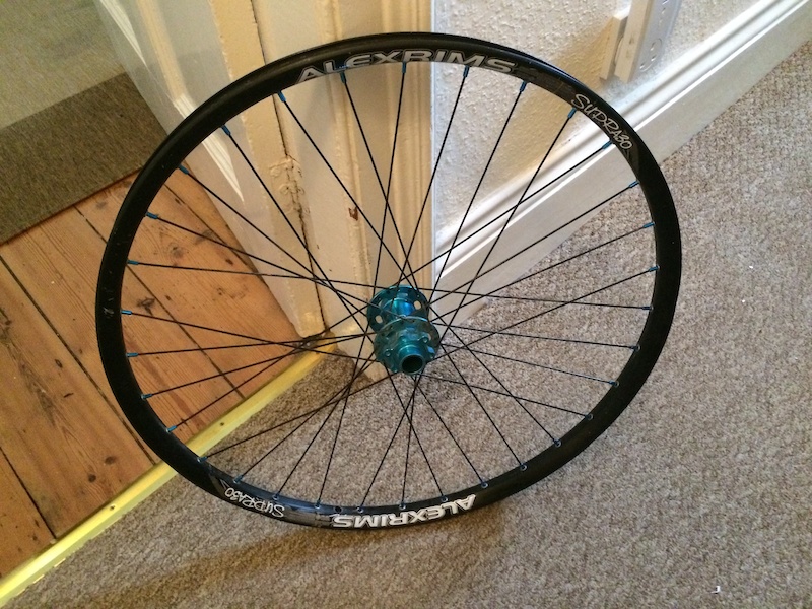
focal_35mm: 29
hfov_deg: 61.7
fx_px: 680
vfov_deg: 48.2
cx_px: 406
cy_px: 304
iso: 500
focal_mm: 4.15
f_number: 2.2
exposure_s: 1/17
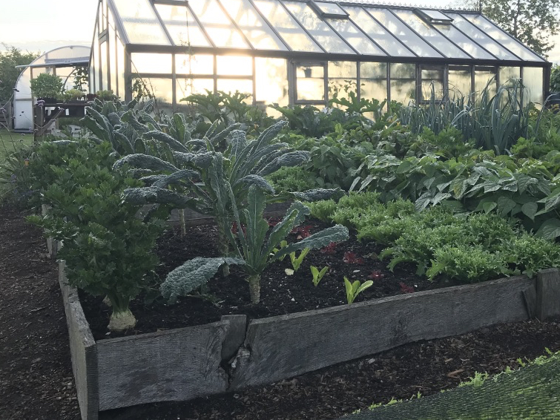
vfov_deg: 37.4
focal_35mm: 38
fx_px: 615
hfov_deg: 48.7
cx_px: 337
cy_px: 145
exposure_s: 1/544
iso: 20
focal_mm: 3.99
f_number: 1.8
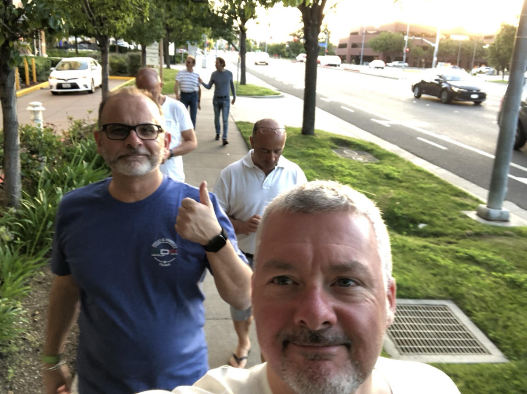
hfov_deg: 56.9
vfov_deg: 44.0
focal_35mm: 32
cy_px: 197
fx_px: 486
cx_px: 264
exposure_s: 1/60
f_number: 2.2
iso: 100
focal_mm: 2.87
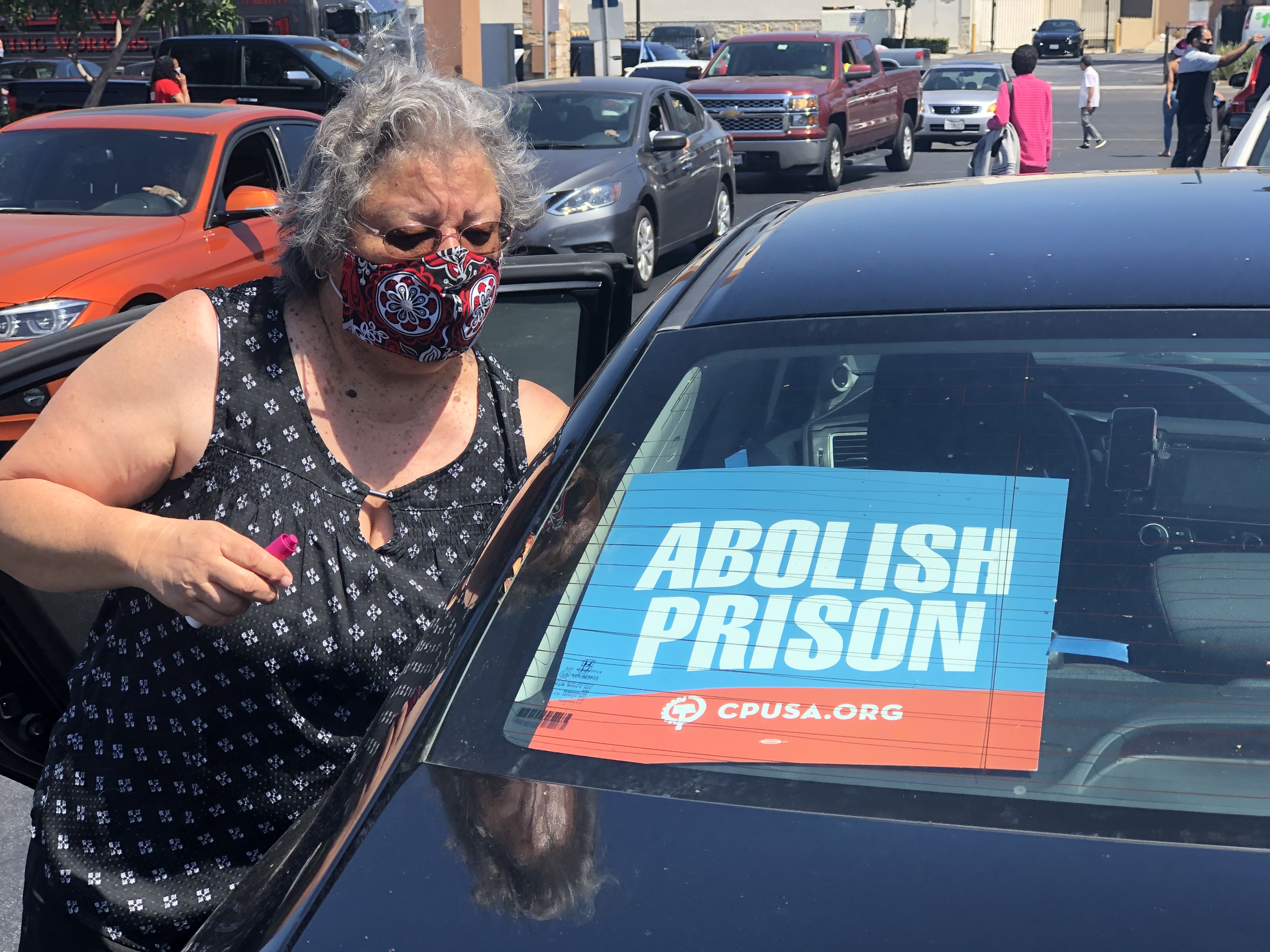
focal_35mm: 57
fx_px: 2091
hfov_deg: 33.8
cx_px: 635
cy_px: 476
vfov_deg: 25.7
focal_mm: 6.6
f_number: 2.8
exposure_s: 1/475
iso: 20
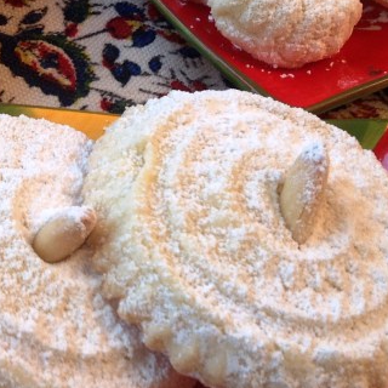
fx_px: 1255
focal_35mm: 99
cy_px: 60
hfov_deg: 16.8
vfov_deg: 17.4
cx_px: -73
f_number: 2.4
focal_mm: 4.28
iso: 64
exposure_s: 1/60
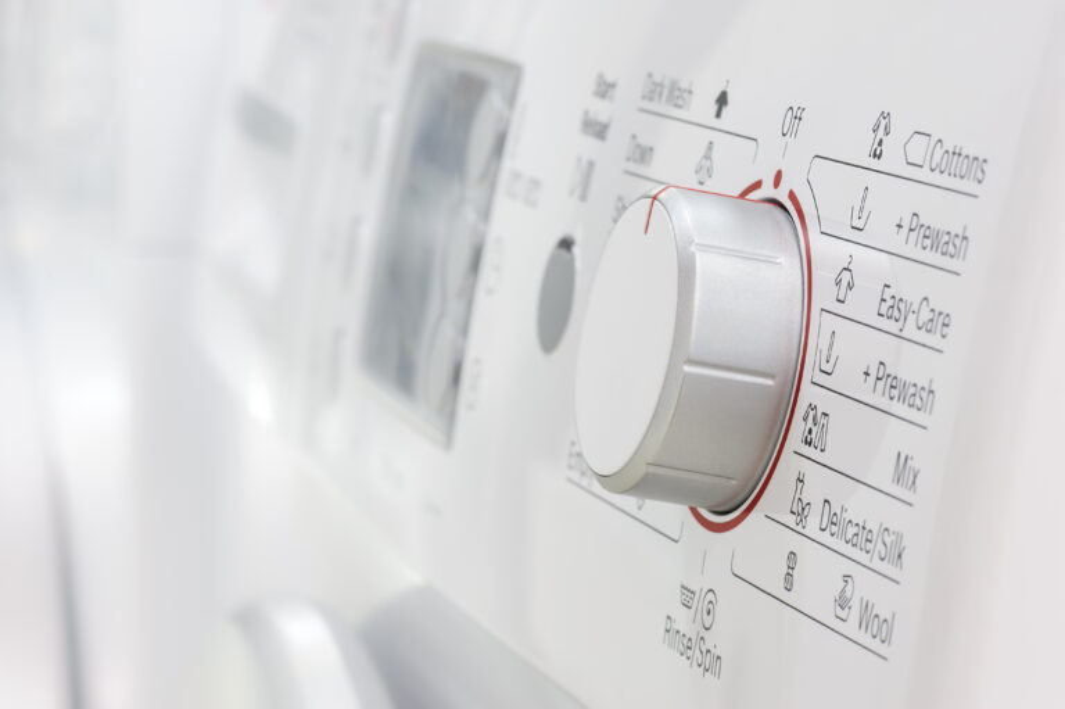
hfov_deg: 19.5
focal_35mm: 105
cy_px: 354
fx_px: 3104
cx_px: 532
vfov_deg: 13.0
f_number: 20
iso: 200
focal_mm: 105
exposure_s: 2.5
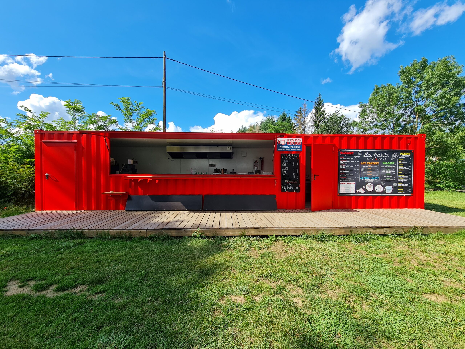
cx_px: 232
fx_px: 175
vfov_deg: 89.9
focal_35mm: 13
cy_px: 174
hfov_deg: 106.2
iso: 50
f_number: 2.2
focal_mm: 2.2
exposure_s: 1/1024
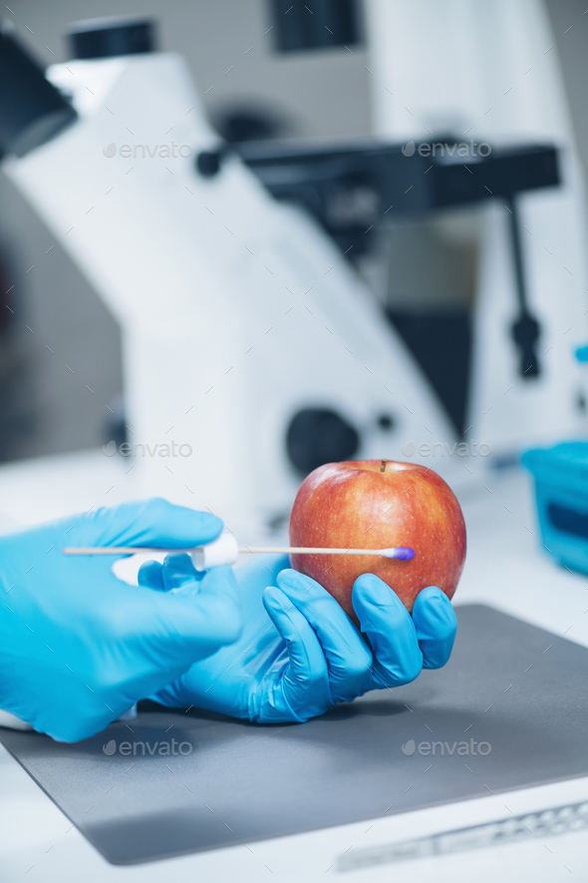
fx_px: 2572
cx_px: 294
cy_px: 442
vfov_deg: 19.5
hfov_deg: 13.0
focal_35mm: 105
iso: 64
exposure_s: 1/160
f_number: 3.2
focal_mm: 105
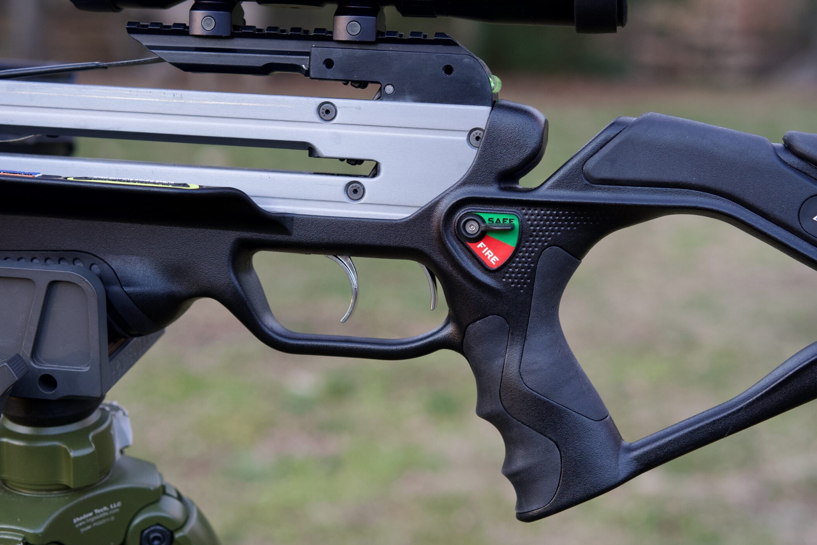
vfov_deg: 20.3
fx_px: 1521
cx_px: 407
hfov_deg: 30.1
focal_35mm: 67
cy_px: 302
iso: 640
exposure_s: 1/100
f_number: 4
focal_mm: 55
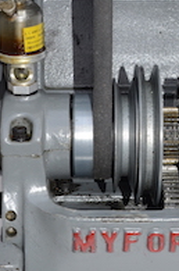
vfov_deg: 18.6
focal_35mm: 110
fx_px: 825
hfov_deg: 12.4
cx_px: 129
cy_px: 140
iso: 400
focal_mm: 35
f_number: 14
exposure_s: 1/60
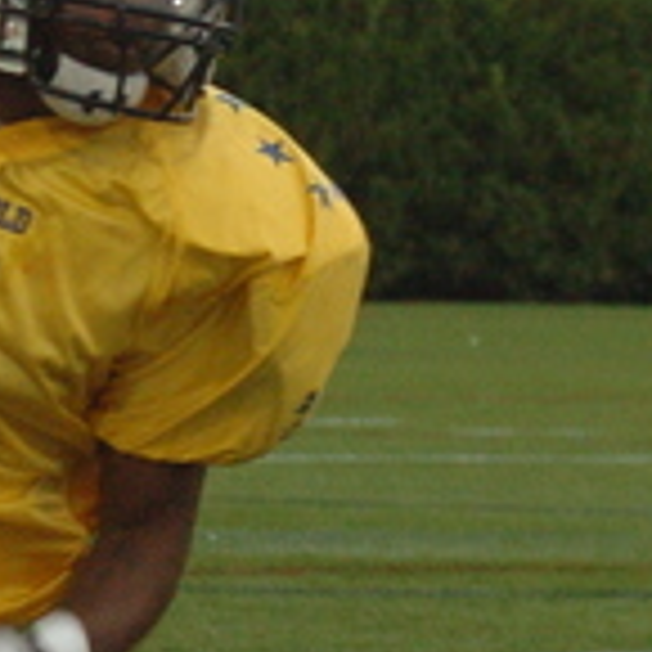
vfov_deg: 2.2
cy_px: 243
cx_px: 270
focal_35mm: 788
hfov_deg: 2.2
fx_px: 16792
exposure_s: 1/320
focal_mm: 112
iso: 800
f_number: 6.3
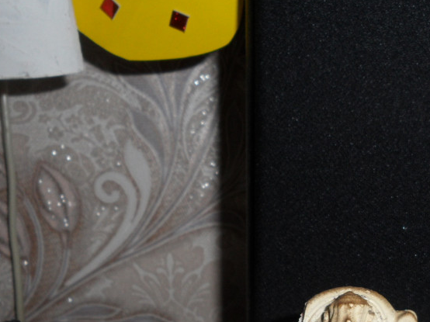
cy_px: 295
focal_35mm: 52
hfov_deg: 36.2
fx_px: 646
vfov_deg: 27.0
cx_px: 309
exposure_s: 1/15
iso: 100
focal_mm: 4.9
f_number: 8.9
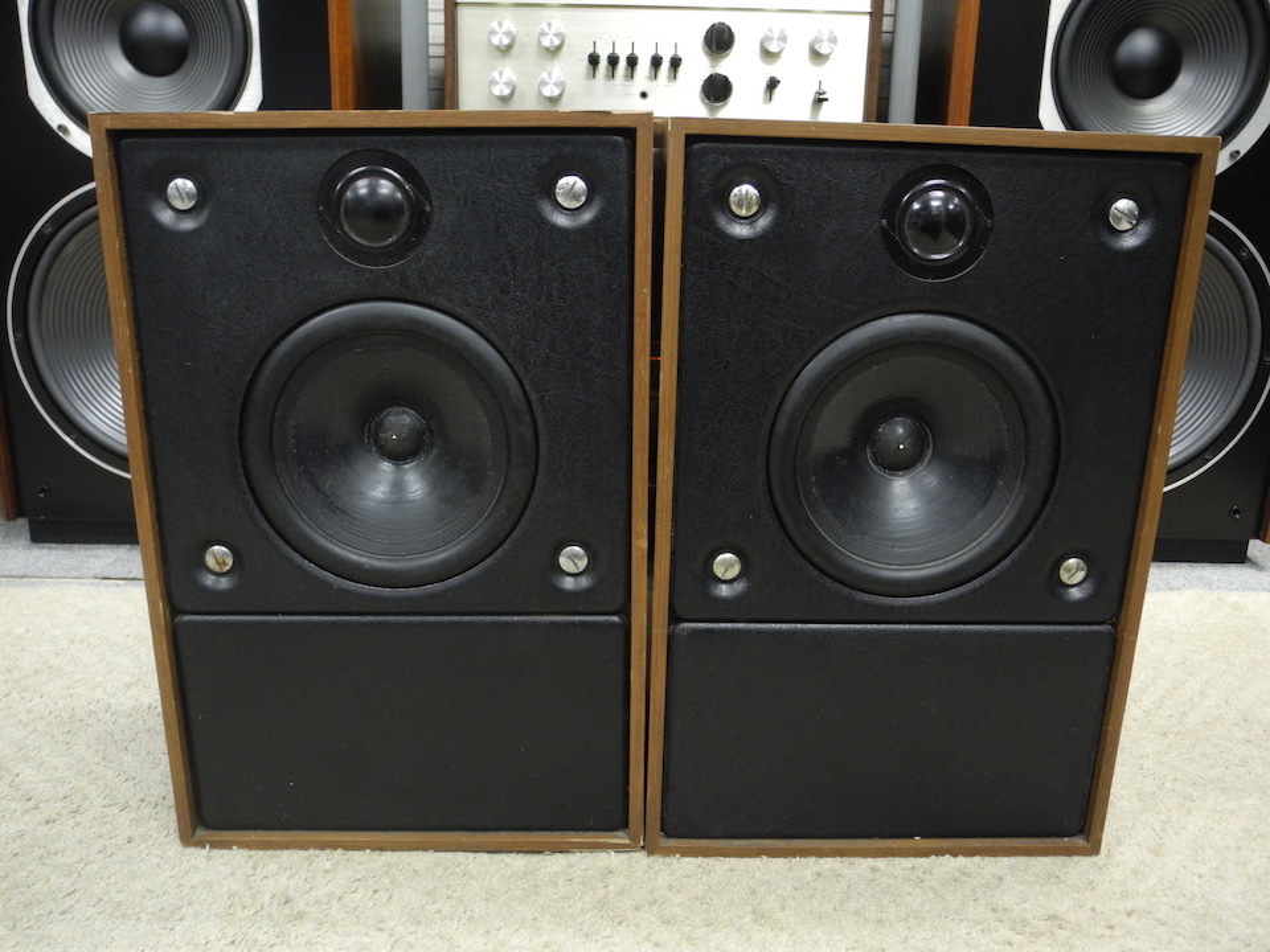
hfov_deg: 60.0
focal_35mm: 30
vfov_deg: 46.8
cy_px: 476
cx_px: 635
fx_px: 1101
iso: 400
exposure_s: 1/17.5
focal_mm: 6.4
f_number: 2.8
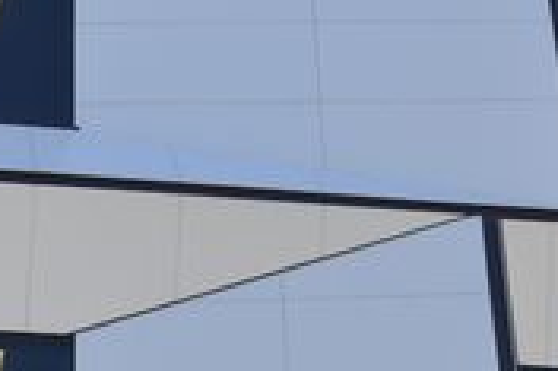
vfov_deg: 7.2
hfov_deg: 10.9
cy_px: -90
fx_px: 2911
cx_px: 285
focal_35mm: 188
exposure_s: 1/160
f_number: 6.3
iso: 100
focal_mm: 44
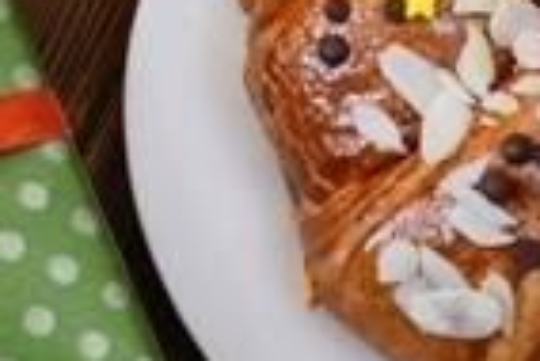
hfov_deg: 6.9
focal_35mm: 290
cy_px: -277
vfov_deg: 4.7
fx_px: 4354
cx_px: -521
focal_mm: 70
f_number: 4
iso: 200
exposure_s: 1/2.5
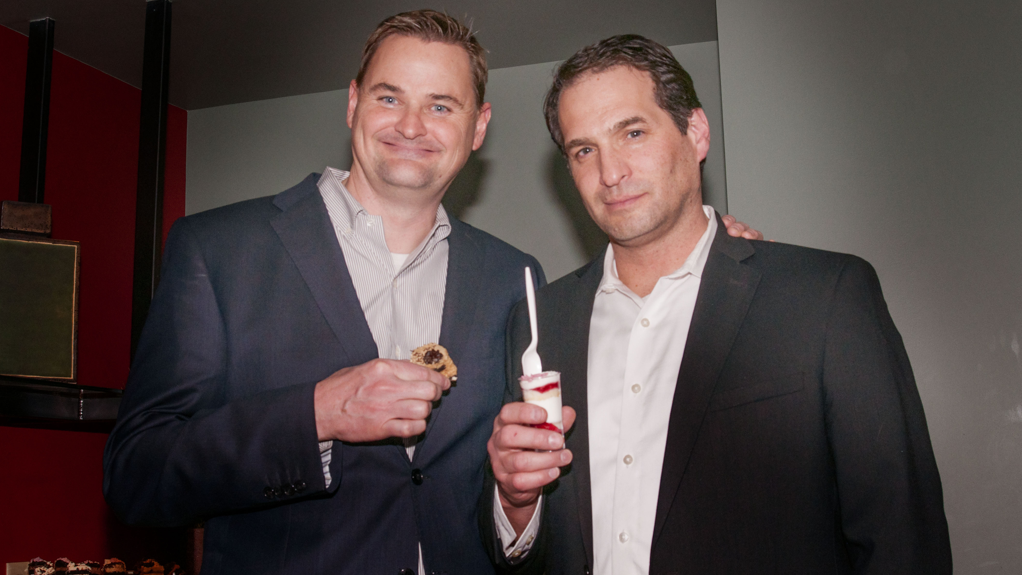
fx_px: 1342
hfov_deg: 41.7
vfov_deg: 24.2
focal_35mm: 50
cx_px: 516
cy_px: 258
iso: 200
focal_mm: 31
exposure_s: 1/100
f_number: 9
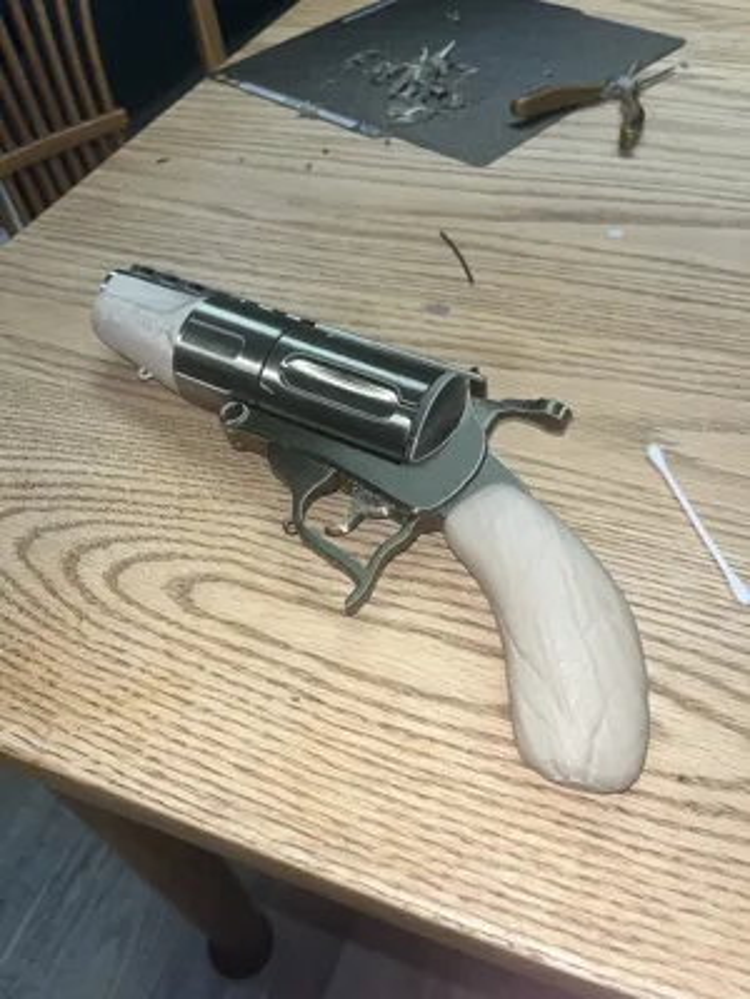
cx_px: 375
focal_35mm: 26
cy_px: 500
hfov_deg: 53.1
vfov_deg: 67.3
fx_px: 751
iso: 32
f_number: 1.6
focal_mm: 5.1
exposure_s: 1/171
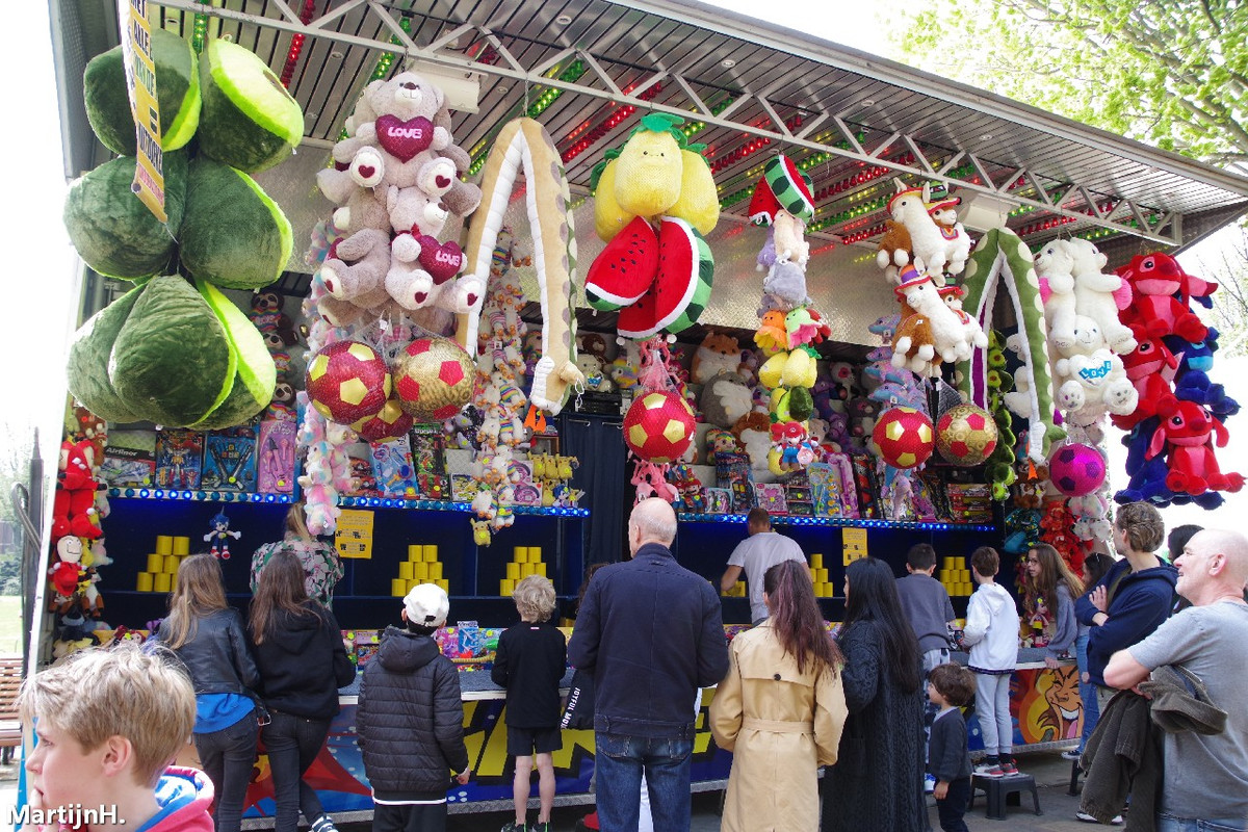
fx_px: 936
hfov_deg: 67.4
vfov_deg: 47.9
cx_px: 624
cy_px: 416
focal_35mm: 27
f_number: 6.3
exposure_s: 1/125
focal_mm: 18
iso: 400
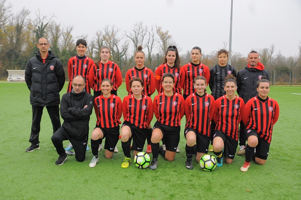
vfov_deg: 39.8
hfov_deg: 57.3
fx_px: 275
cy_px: 100
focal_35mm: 33
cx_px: 150
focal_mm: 22
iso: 320
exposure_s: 1/125
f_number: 5.6
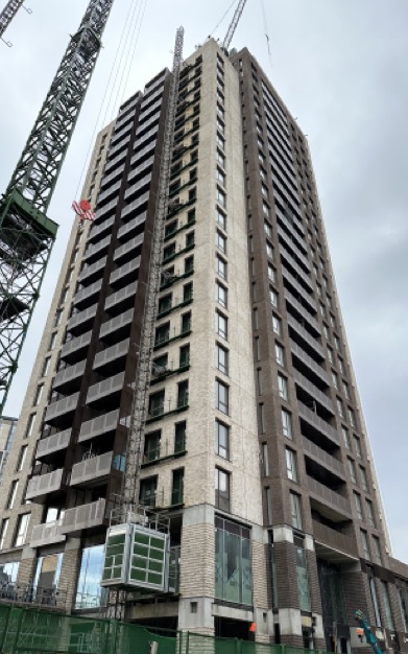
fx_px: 463
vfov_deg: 70.4
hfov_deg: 47.6
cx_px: 209
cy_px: 332
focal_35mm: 26
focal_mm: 6.86
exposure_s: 1/756
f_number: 1.78
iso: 80
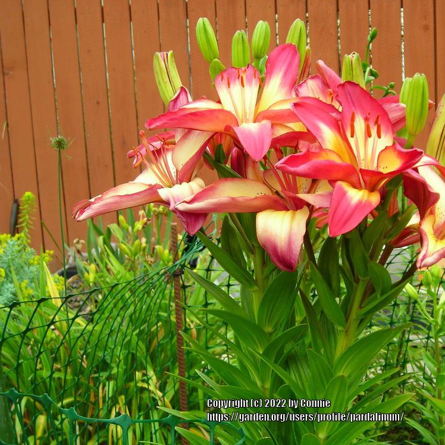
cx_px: 290
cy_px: 222
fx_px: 945
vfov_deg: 26.5
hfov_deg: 26.4
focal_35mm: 65
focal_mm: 9.1
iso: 50
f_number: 3.6
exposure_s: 1/180
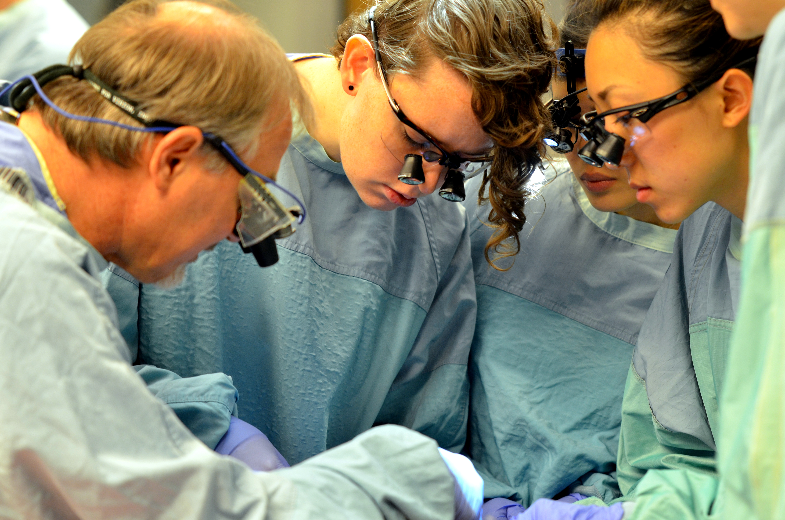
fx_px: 2285
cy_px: 260
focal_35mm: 105
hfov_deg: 19.5
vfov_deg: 13.0
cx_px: 392
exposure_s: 1/160
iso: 800
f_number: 3.2
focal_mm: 70
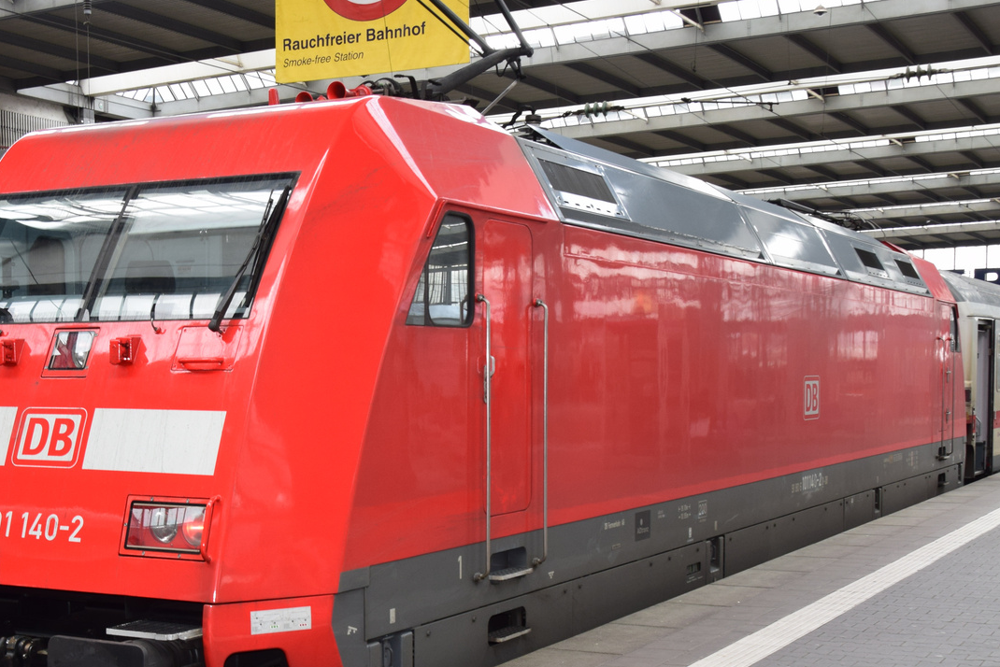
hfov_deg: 35.1
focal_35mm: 57
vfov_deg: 23.8
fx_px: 1577
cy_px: 453
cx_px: 417
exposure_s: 1/50
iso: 400
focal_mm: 25
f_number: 8
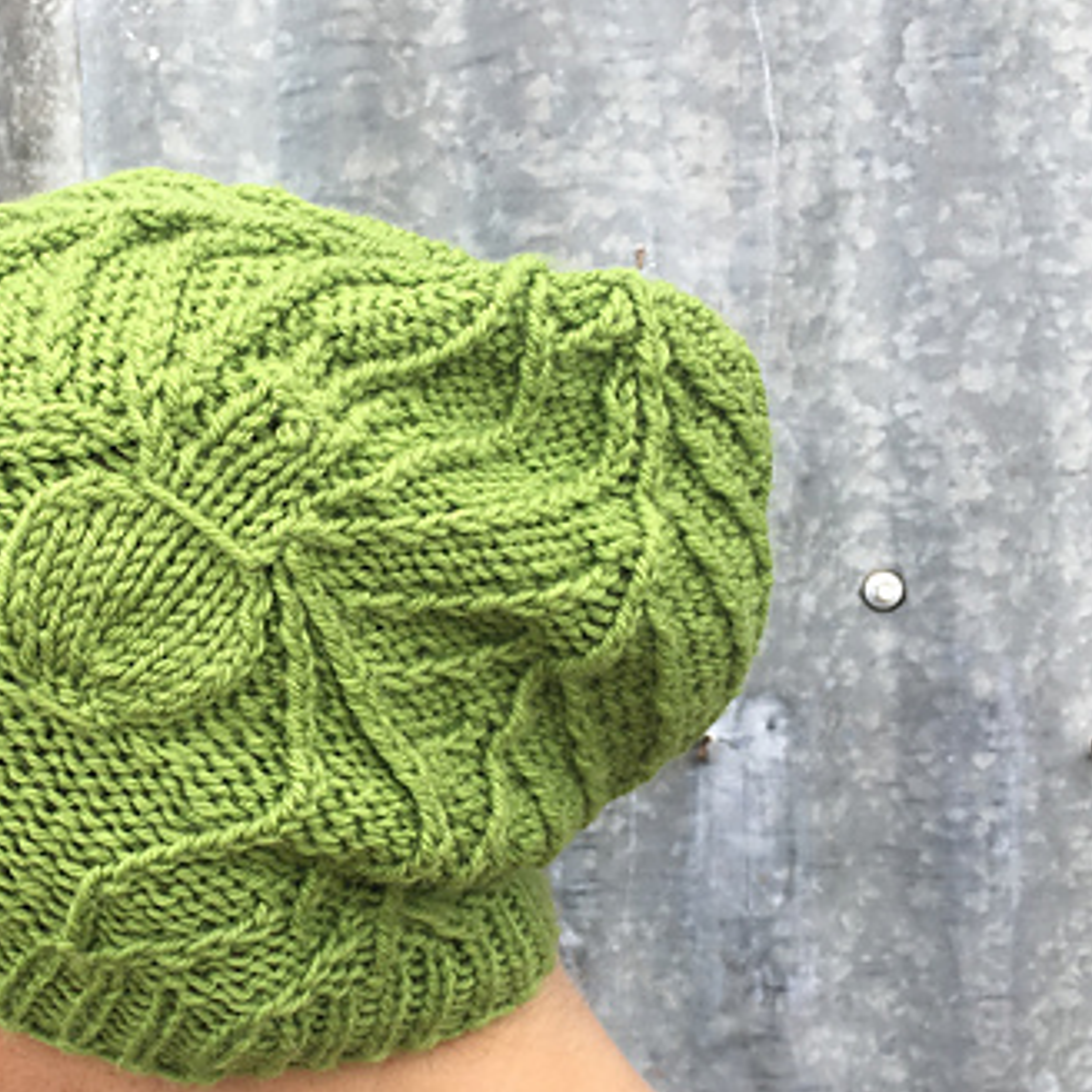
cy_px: 629
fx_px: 1785
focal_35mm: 50
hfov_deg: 32.9
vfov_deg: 34.0
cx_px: 190
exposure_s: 1/161
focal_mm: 4.15
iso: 25
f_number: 2.2
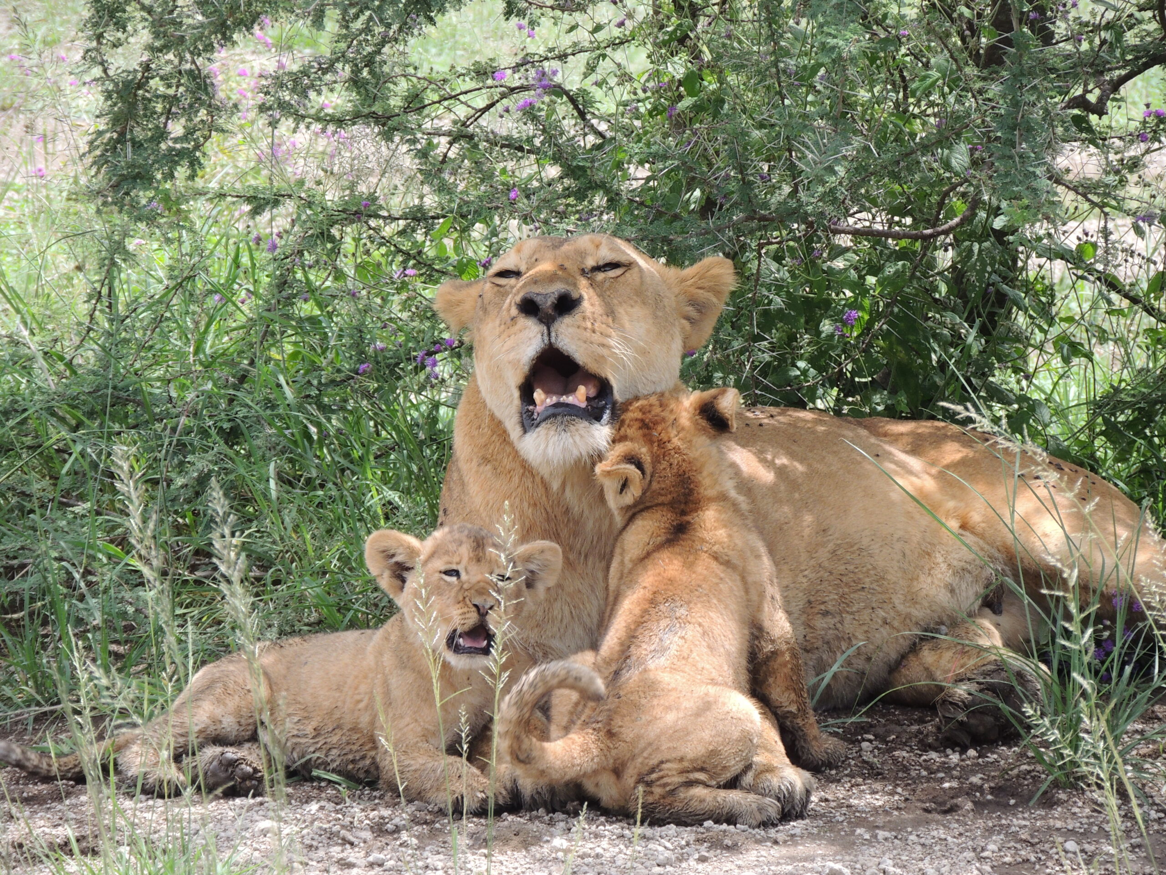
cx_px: 583
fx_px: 13474
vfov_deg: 3.7
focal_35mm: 400
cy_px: 438
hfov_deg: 5.0
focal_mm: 71.3
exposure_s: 1/250
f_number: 4.8
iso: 160
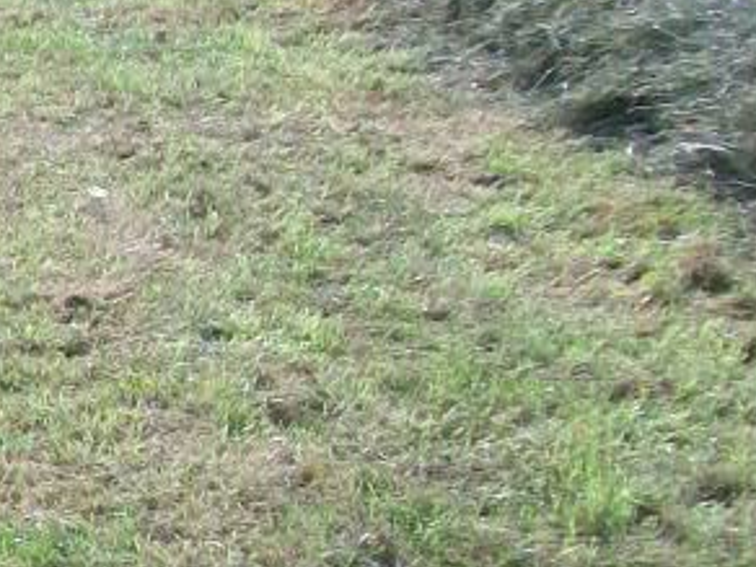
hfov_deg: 11.1
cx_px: -878
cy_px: 588
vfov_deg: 9.3
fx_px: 3451
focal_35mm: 158
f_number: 2.7
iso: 64
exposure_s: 1/640
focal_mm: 6
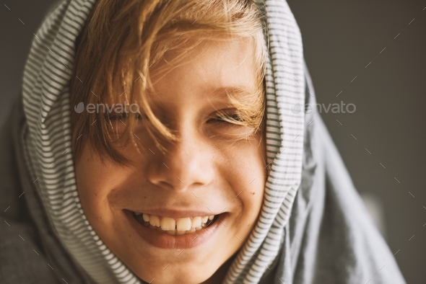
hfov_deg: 39.6
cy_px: 142
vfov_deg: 27.0
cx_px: 213
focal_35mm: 50
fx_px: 592
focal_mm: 50
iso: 100
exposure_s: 1/200
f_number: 2.8
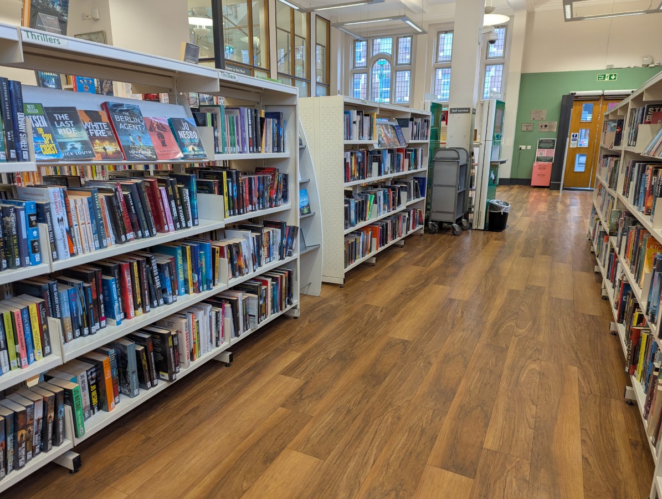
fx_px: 460
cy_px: 250
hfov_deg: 71.5
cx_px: 331
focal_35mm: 24
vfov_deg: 56.9
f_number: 1.85
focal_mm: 6.81
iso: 92
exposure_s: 1/50
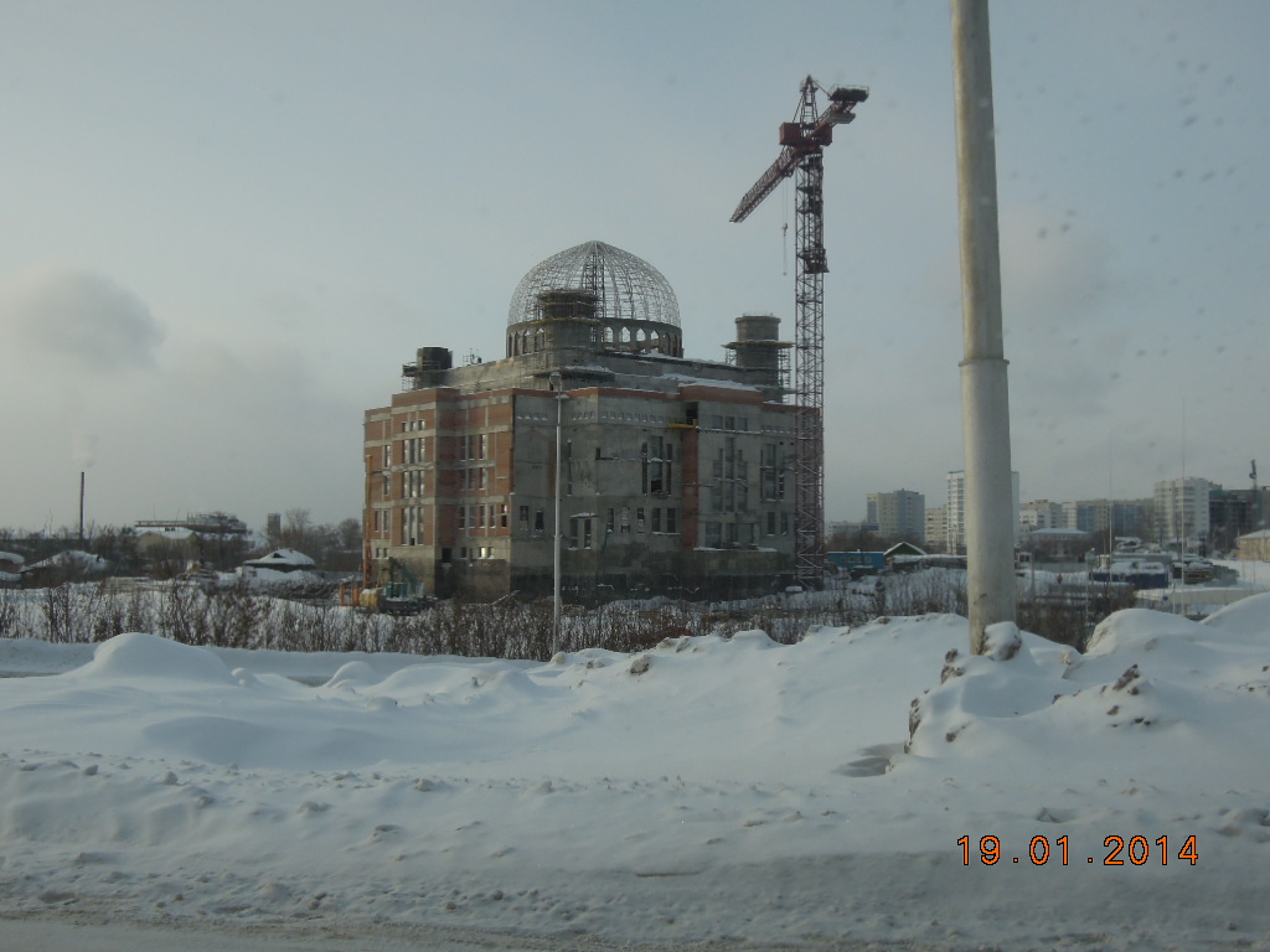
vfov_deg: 32.2
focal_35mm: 45
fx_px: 1651
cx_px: 635
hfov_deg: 42.1
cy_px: 476
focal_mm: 8.1
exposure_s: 1/1000
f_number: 5
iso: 160
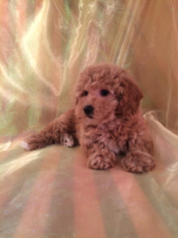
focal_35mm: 29
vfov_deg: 61.7
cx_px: 89
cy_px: 119
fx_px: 199
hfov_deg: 48.2
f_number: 2.2
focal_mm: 4.15
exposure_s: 1/60
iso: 40
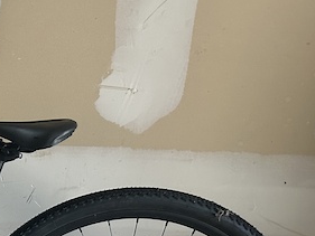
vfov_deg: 19.0
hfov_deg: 22.7
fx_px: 674
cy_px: 271
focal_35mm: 74
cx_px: -124
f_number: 1.5
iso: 125
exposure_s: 1/91
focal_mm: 5.7
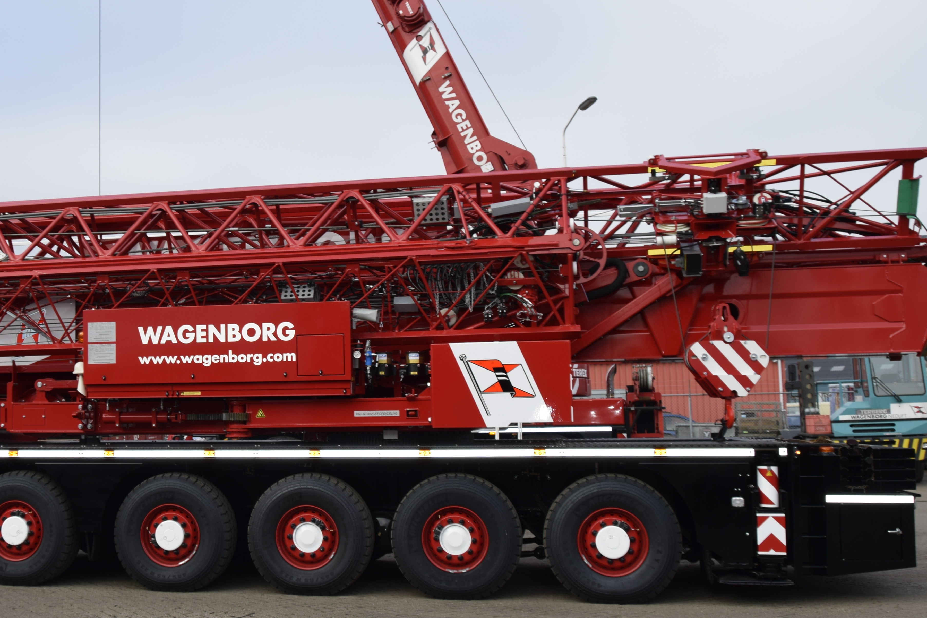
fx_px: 1159
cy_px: 304
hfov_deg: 42.3
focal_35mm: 45
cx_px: 232
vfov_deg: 29.9
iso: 100
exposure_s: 1/200
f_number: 7.1
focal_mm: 18
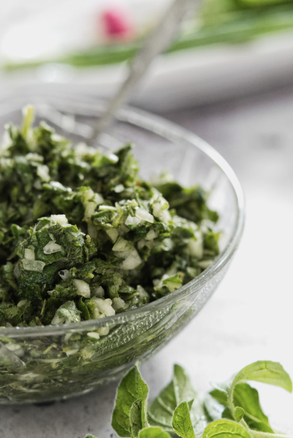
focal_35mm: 135
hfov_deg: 10.2
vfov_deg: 15.2
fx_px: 1646
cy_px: 219
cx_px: 146
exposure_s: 1/100
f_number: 3.2
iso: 1250
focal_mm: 90
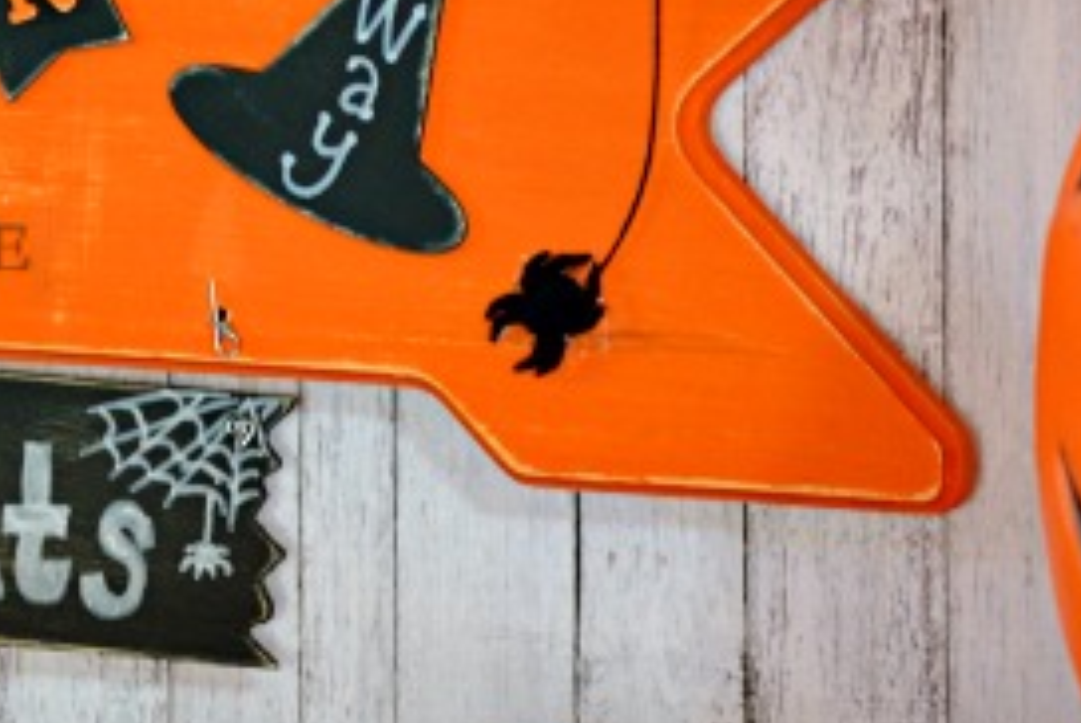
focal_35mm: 351
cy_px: 113
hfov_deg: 5.8
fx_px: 10551
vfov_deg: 3.9
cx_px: -117
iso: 640
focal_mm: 102
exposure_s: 1/60
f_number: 4.5
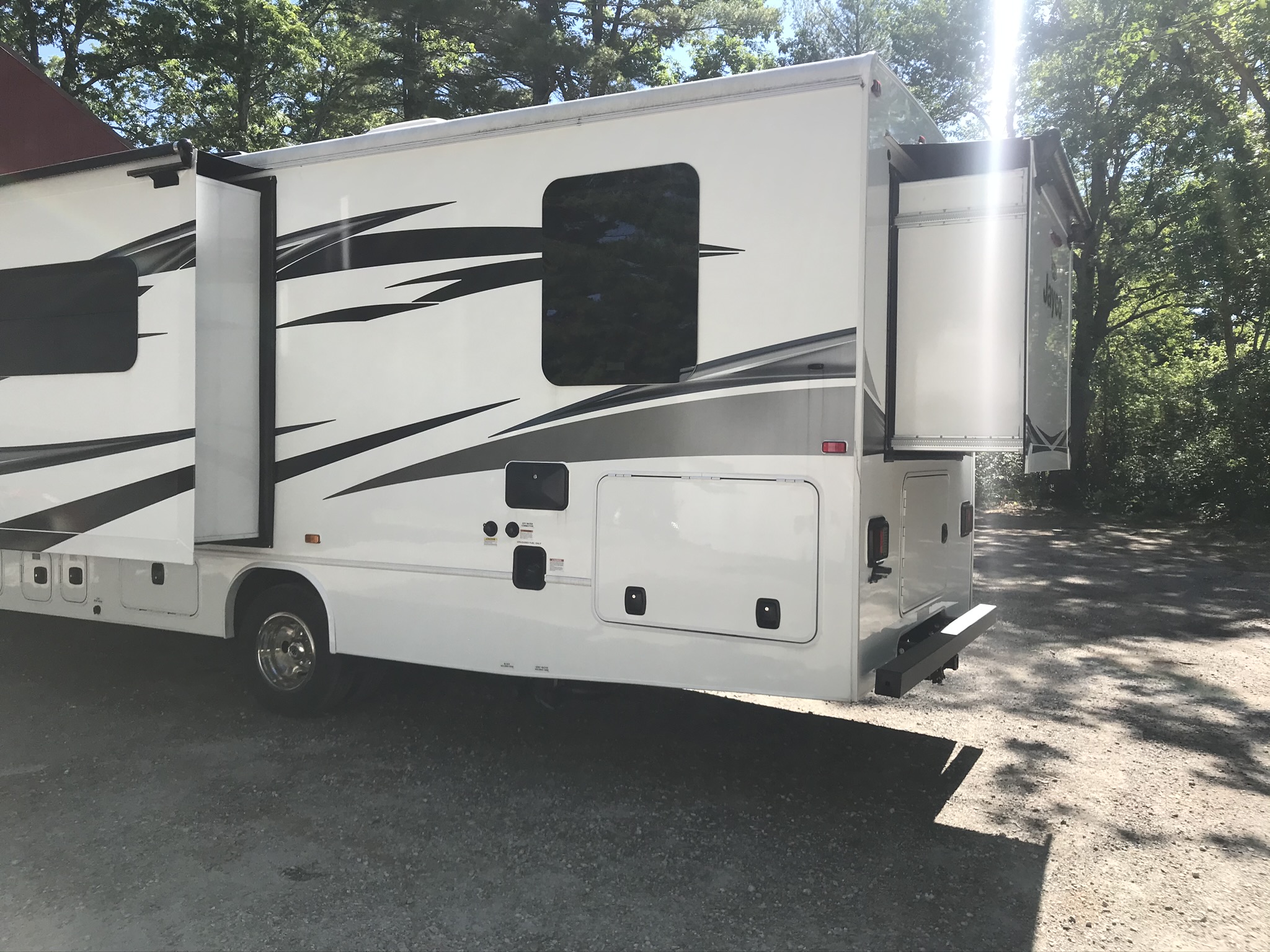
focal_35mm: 28
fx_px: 1027
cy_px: 476
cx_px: 635
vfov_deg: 49.7
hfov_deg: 63.4
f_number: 1.8
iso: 20
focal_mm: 3.99
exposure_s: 1/1182
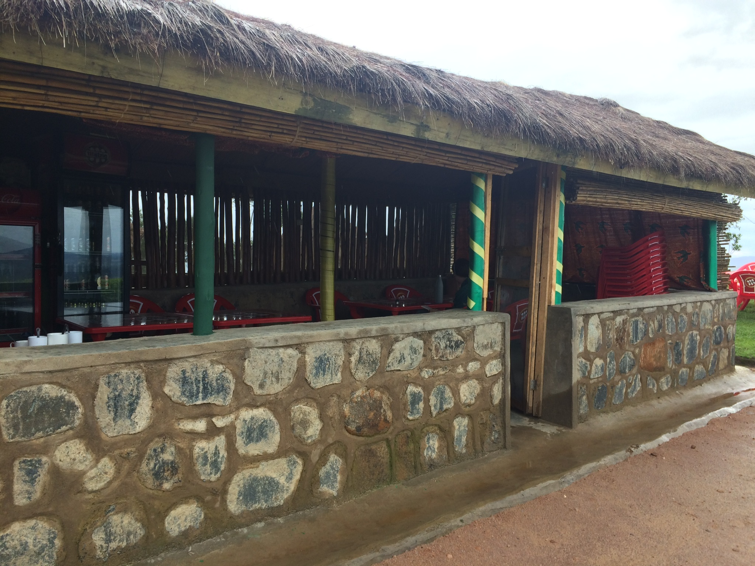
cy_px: 283
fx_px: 633
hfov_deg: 61.7
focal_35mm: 29
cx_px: 378
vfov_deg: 48.2
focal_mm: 4.15
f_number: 2.2
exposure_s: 1/202
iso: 32
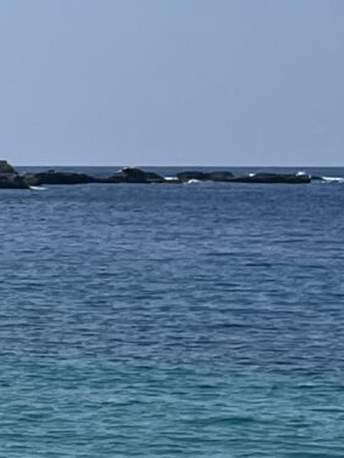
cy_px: 361
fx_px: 2329
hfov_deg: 7.3
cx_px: -774
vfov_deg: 11.2
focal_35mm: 176
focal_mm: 5.7
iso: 50
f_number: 1.5
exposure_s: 1/8000
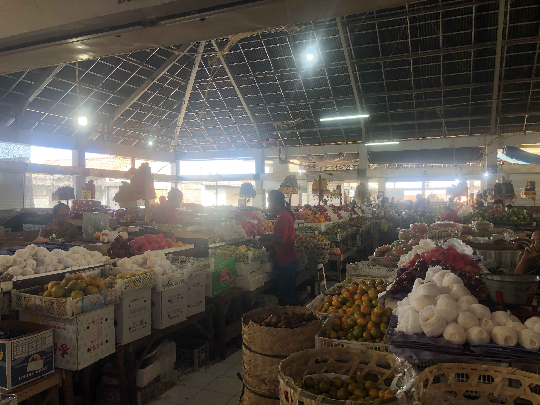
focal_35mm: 28
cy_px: 202
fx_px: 437
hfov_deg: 63.4
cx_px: 270
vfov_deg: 49.7
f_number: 1.8
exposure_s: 1/100
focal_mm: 3.99
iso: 80
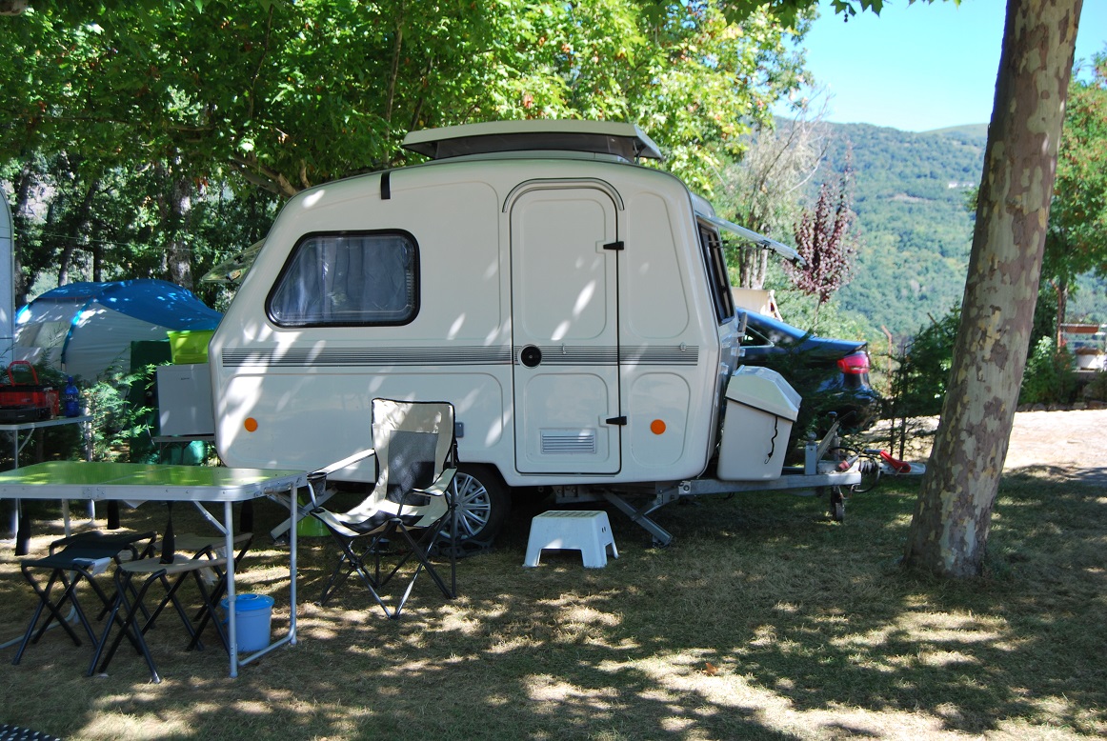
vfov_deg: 32.0
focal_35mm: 42
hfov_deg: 46.3
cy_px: 370
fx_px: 1293
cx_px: 554
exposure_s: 1/125
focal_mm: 28
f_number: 5.6
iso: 100
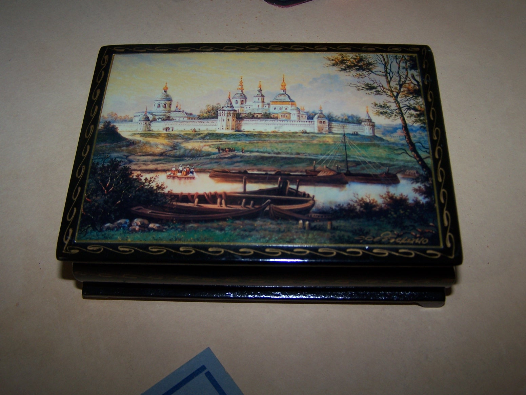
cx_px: 263
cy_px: 198
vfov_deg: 37.7
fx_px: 577
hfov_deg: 49.0
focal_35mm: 38
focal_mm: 6.3
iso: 80
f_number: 2.8
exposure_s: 1/60
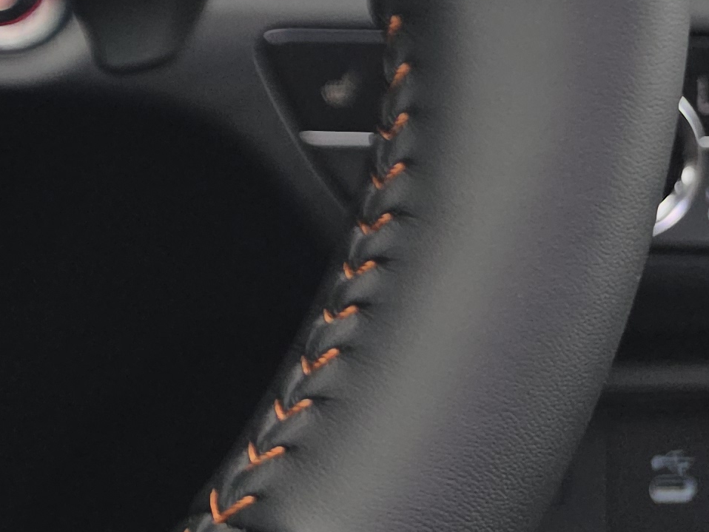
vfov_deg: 14.4
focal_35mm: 96
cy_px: -263
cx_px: -739
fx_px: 1967
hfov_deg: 15.8
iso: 32
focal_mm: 6.3
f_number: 1.7
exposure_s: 1/359
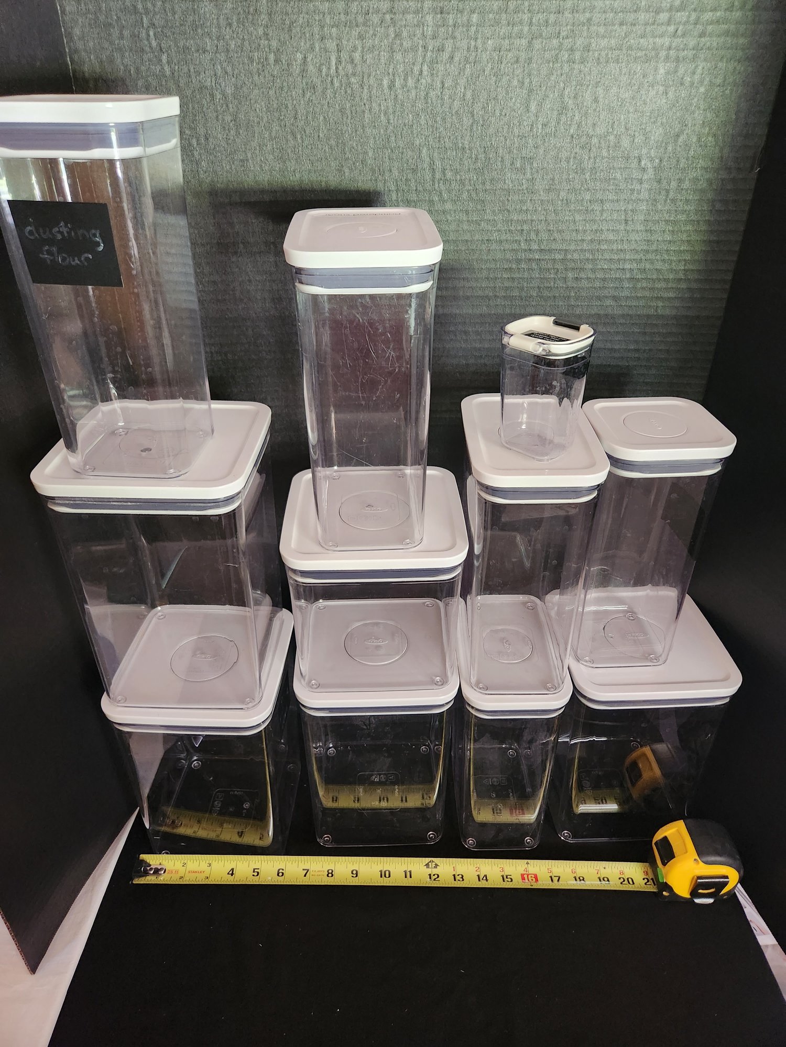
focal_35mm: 23
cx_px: 393
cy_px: 524
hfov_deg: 58.9
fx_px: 696
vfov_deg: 73.9
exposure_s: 1/60
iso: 800
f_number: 1.8
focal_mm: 5.4
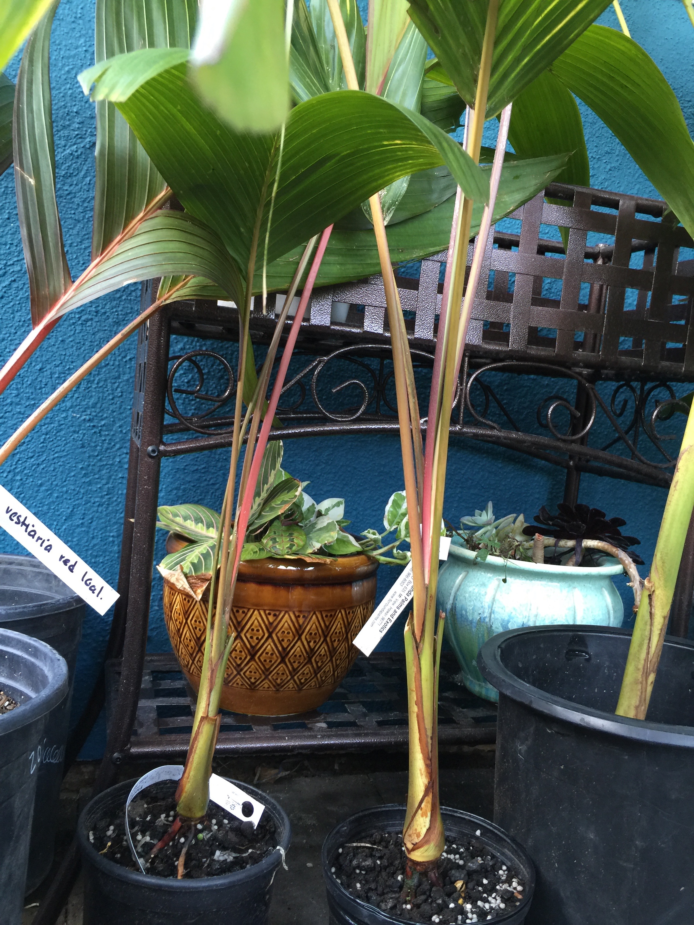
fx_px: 775
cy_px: 462
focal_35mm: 29
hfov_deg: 48.2
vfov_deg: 61.7
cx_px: 347
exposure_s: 1/15
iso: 40
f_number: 2.2
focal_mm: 4.15
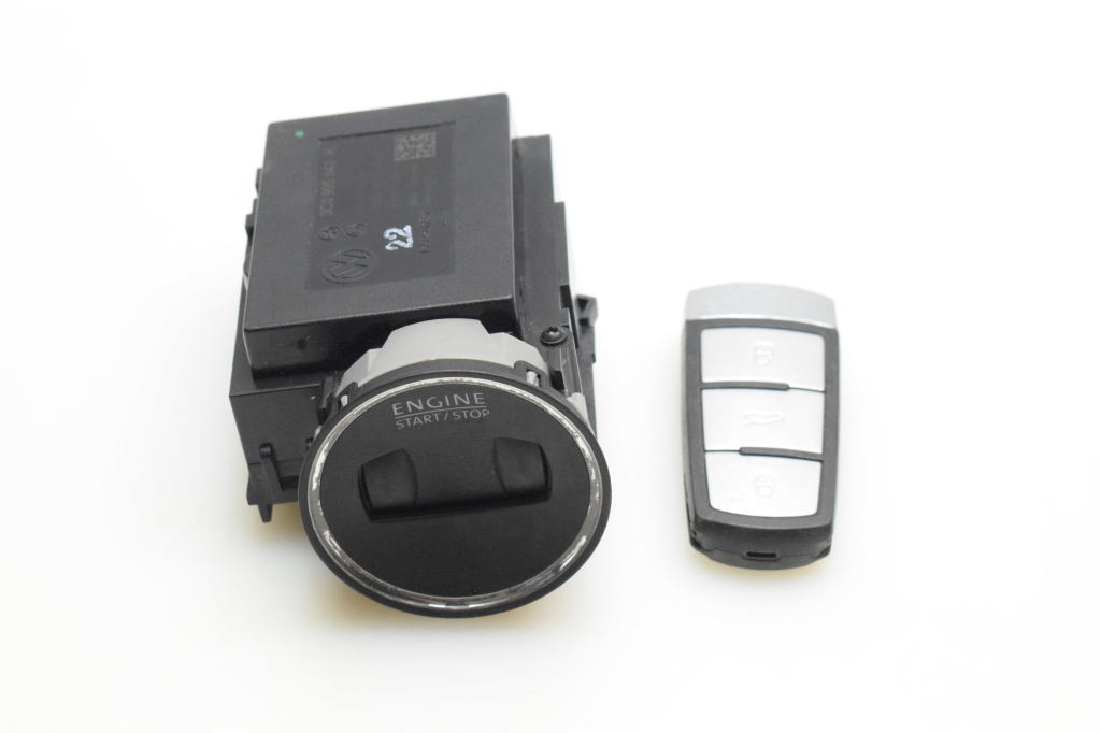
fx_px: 2522
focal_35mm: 82
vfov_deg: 16.5
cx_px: 550
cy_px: 366
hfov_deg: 24.6
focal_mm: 55
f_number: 10
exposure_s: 1/400
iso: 6400
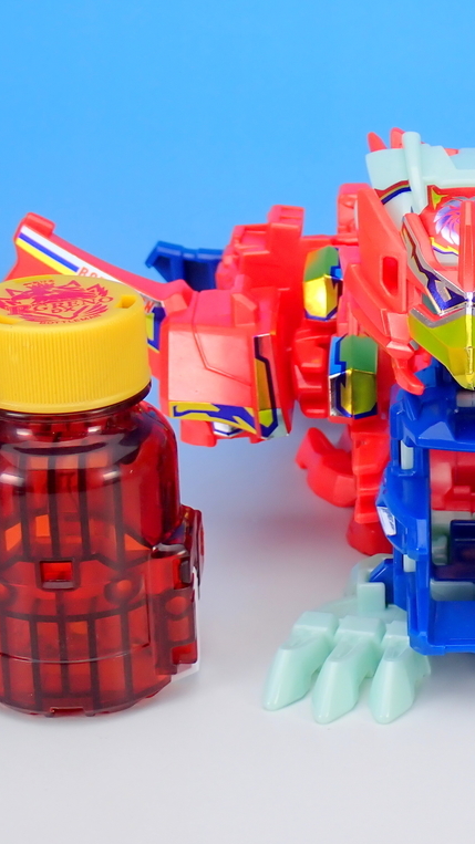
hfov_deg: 12.2
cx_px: 474
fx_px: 2195
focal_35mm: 98
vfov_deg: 21.8
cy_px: 424
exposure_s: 1/1.6
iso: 100
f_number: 14
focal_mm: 11.88
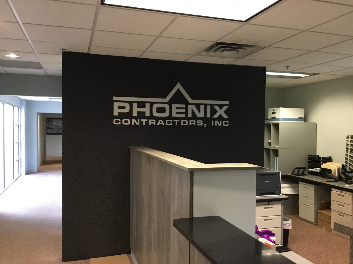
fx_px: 316
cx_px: 176
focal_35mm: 31
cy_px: 132
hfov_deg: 58.4
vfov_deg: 45.4
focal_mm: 3.3
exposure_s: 1/30
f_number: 2.4
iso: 200
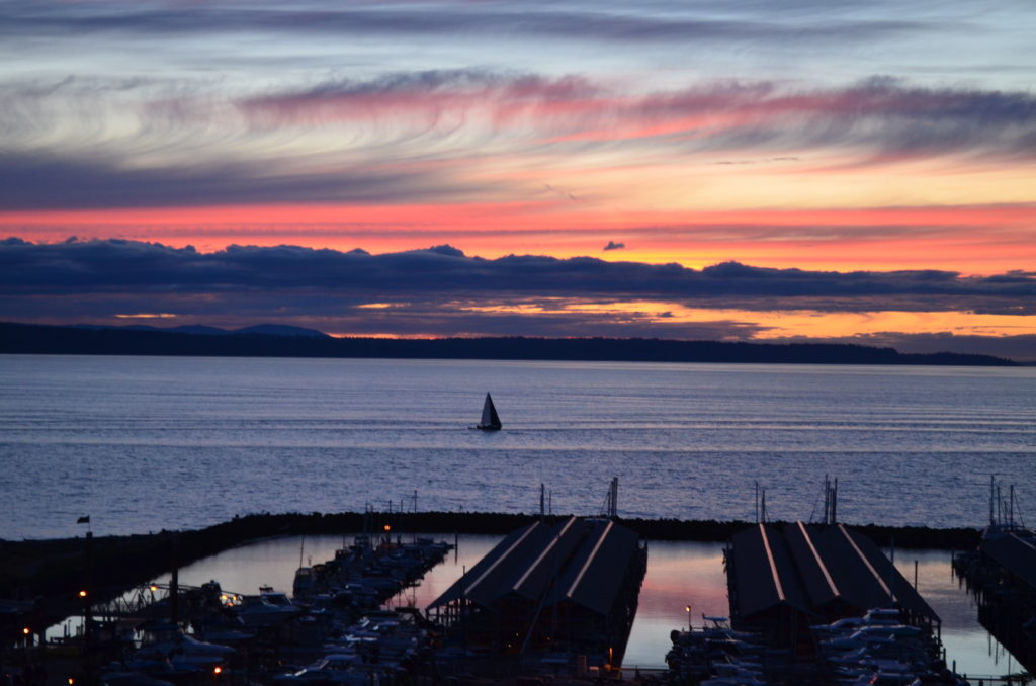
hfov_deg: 24.7
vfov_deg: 16.5
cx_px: 518
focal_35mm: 82
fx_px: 2369
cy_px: 343
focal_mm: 55
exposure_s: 1/30
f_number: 5.6
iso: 800
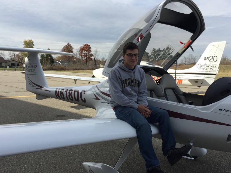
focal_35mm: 35
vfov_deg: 40.7
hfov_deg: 52.6
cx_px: 116
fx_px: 234
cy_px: 94
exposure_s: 1/1980
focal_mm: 4.15
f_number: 2.2
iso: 32
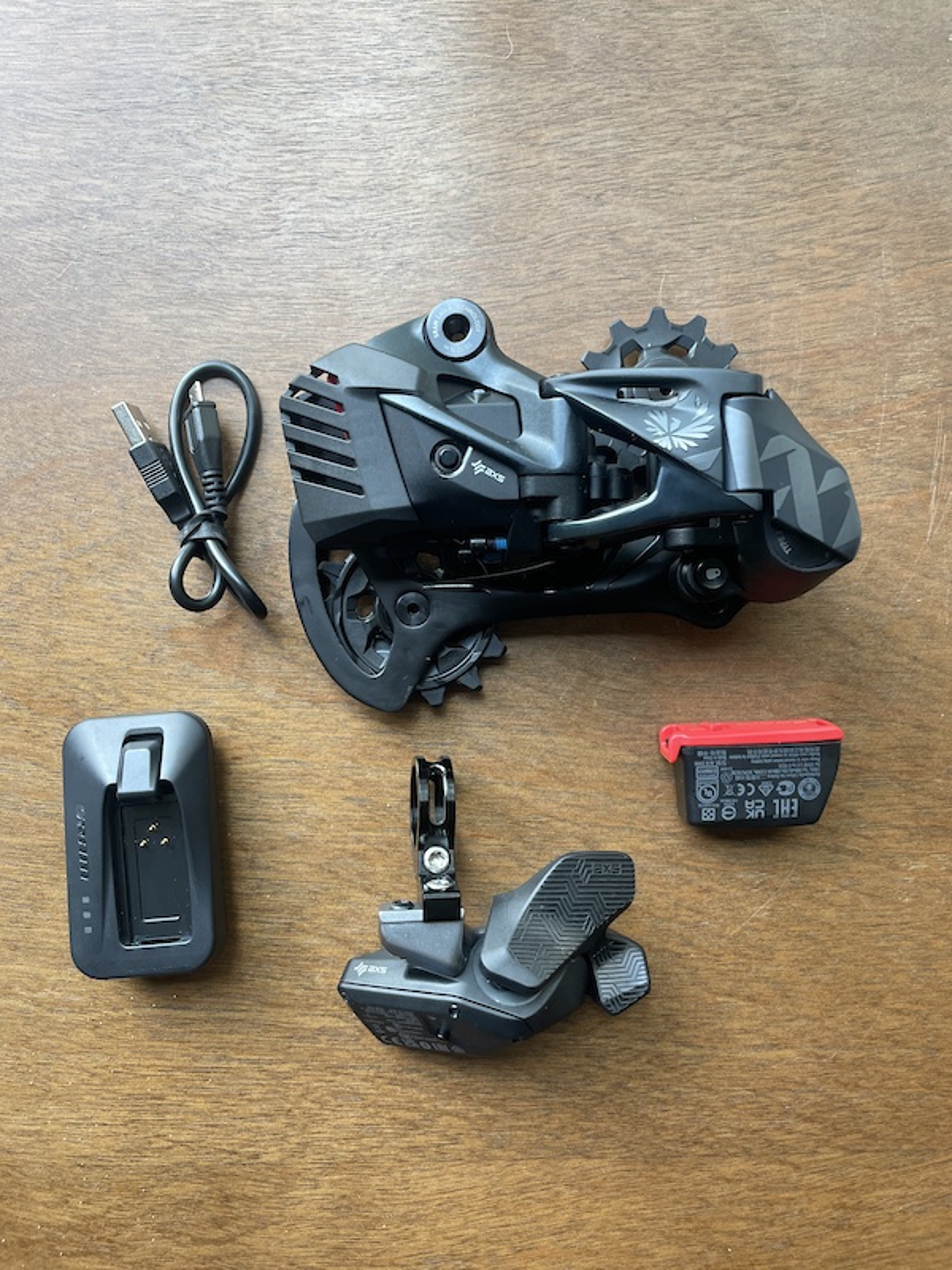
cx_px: 476
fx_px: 953
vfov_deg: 67.3
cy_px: 635
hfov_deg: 53.1
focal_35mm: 26
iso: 125
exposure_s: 1/108
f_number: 1.6
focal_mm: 4.2
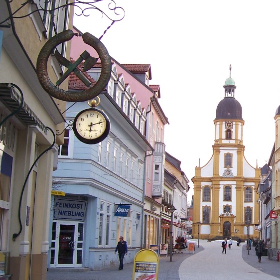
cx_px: 252
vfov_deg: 29.6
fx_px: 531
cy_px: 144
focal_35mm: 58
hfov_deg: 28.4
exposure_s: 1/45
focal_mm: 6
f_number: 3
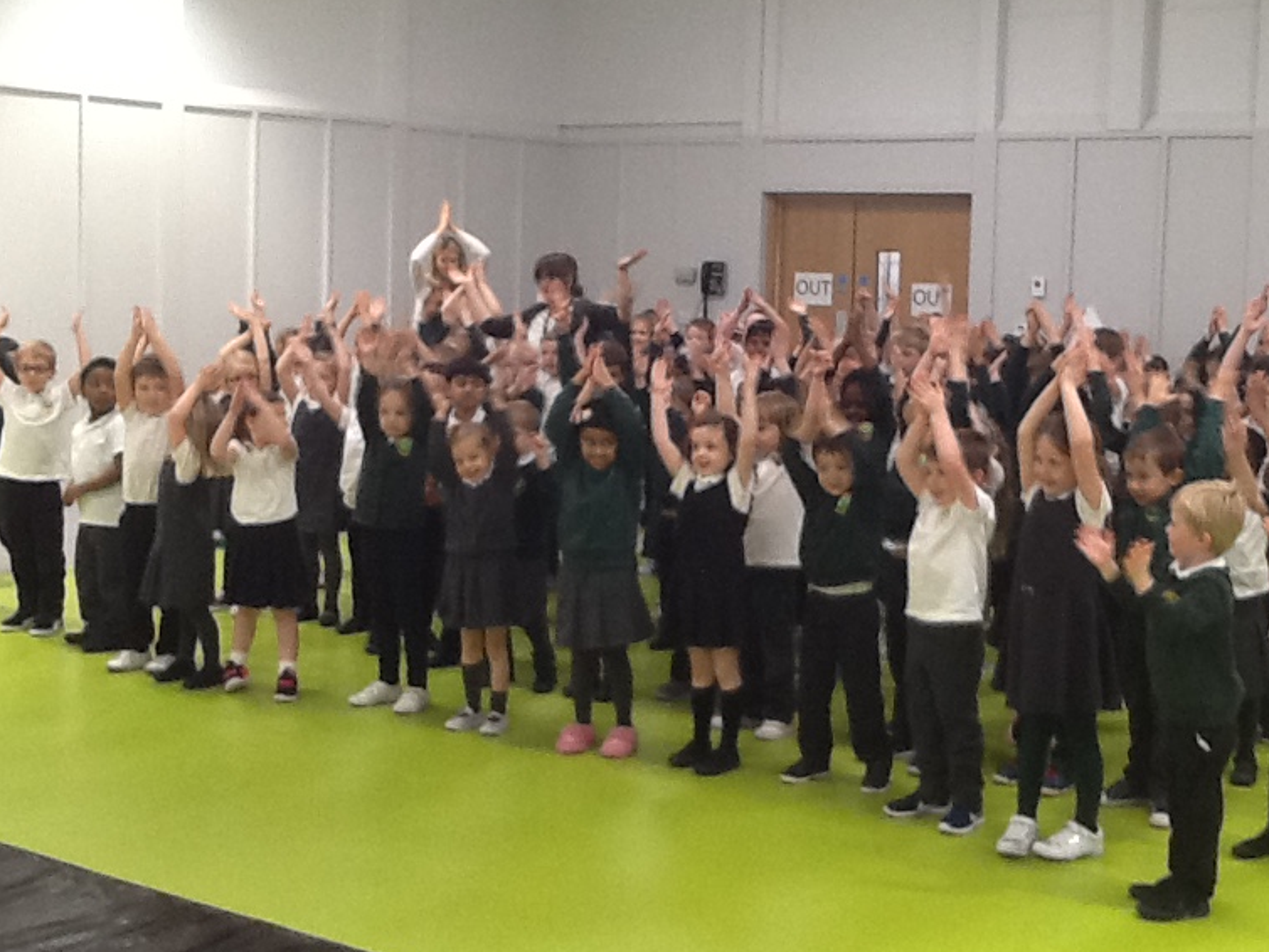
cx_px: 739
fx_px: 2054
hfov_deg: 34.3
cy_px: 407
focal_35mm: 56
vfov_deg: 26.1
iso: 100
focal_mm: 2.03
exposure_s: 1/30
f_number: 2.4
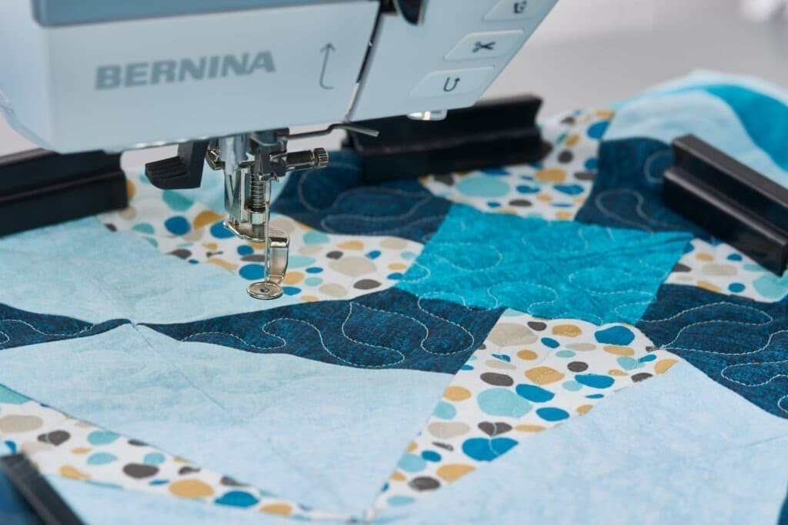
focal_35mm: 105
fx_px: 2298
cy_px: 262
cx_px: 394
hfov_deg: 19.5
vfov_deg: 13.0
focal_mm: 105
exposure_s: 1/25
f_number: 11
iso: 100
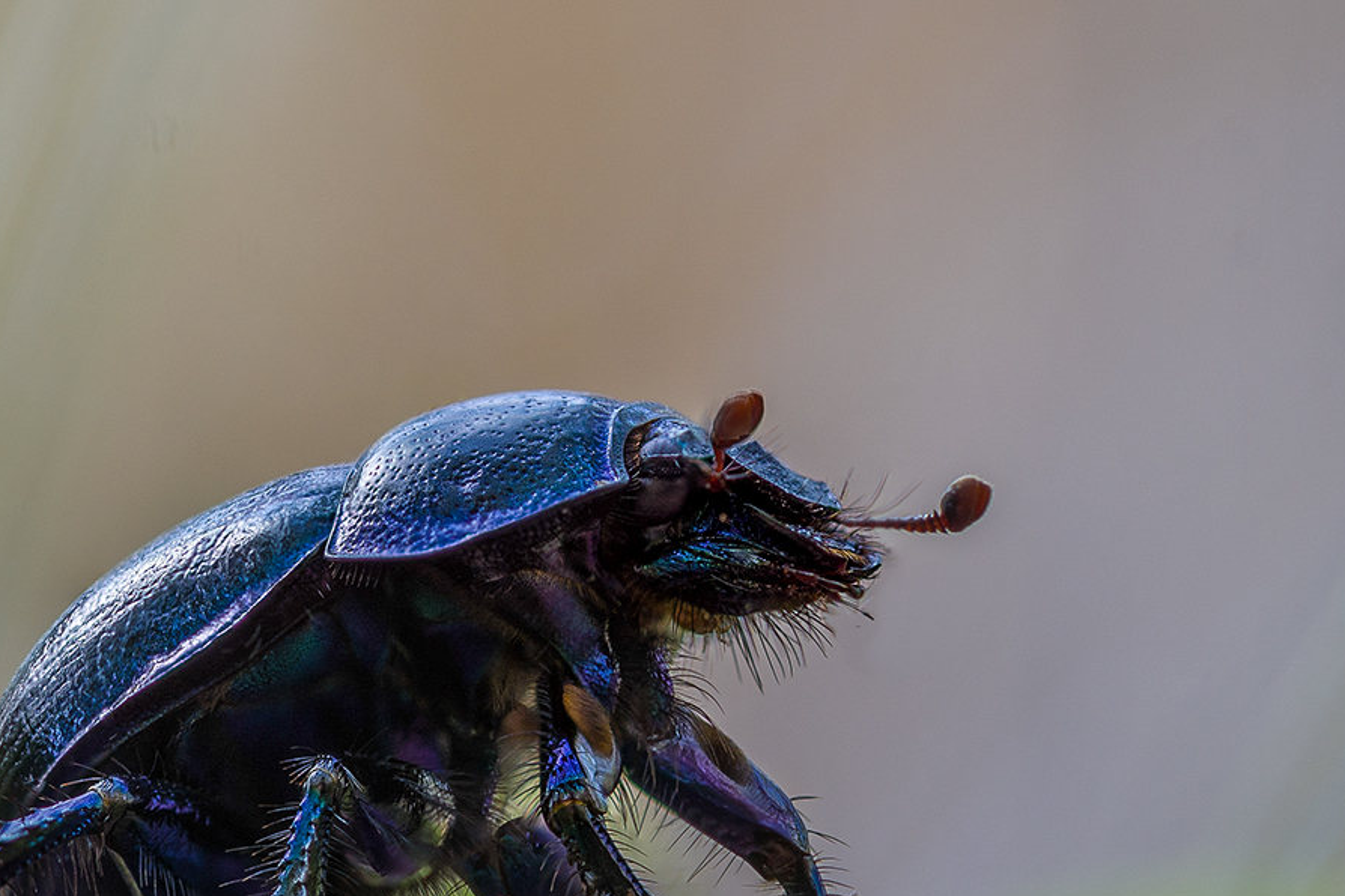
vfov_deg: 9.1
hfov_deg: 13.6
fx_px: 5641
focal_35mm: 151
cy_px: 631
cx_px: 618
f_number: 4.5
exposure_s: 1/15
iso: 50
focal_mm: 90
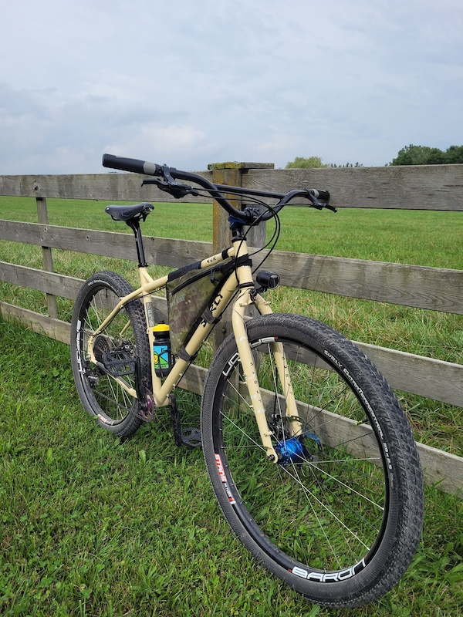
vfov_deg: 67.3
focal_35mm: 26
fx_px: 464
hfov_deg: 53.1
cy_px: 308
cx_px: 232
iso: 40
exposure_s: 1/1650
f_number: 1.8
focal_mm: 5.4
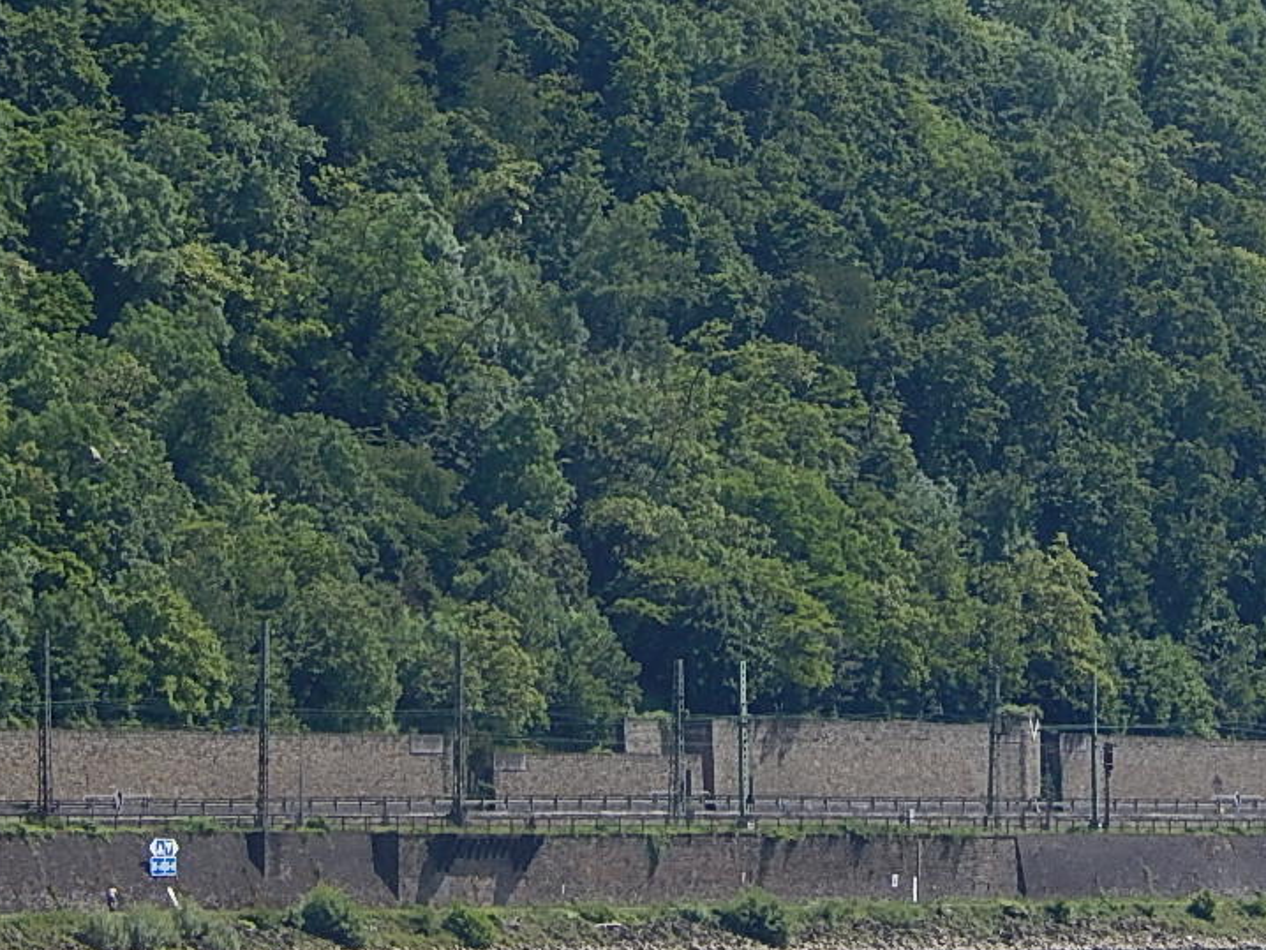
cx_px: 1072
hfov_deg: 5.5
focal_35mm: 361
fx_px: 13207
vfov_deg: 4.1
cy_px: 280
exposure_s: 1/800
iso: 125
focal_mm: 28.7
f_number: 5.1
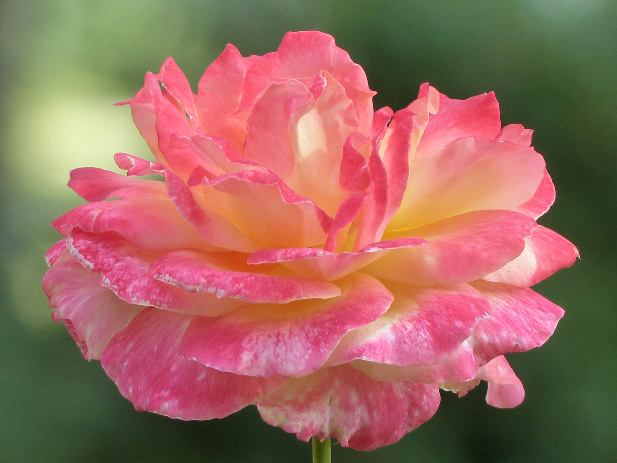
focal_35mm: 870
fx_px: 15507
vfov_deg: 1.7
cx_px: 308
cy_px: 232
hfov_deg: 2.3
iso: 160
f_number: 4
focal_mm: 108
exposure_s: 1/125
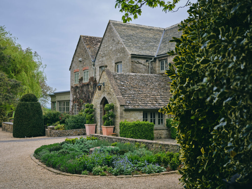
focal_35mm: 50
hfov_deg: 38.2
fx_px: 364
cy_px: 94
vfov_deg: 29.1
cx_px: 126
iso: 200
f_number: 9
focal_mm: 63
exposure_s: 1/80
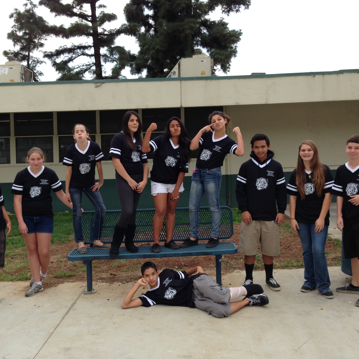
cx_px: 178
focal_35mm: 39
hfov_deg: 42.8
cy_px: 179
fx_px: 458
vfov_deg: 42.8
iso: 50
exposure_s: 1/345
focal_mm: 4.12
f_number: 2.4
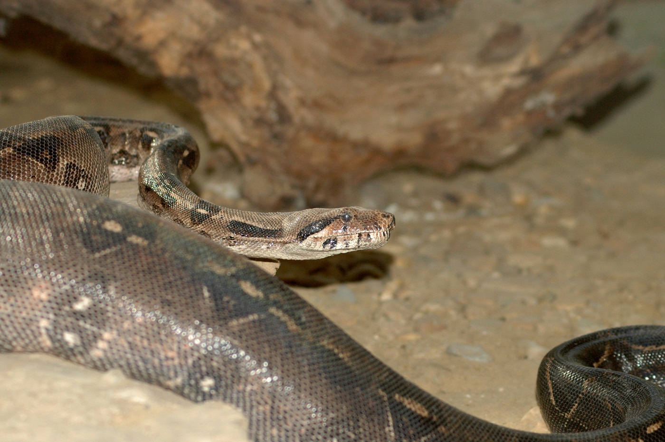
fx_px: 1937
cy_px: 221
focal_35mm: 105
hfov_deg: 19.5
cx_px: 332
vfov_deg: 13.0
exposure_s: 1/60
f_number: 5.6
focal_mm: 70
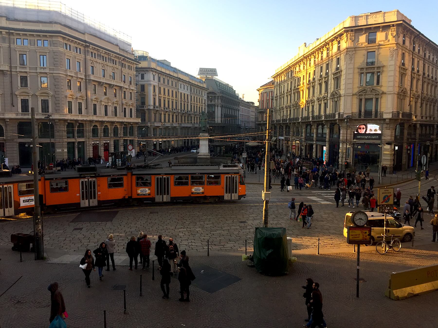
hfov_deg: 61.7
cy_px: 164
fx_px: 367
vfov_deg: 48.2
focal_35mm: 29
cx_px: 219
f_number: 2.2
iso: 32
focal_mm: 4.15
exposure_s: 1/425
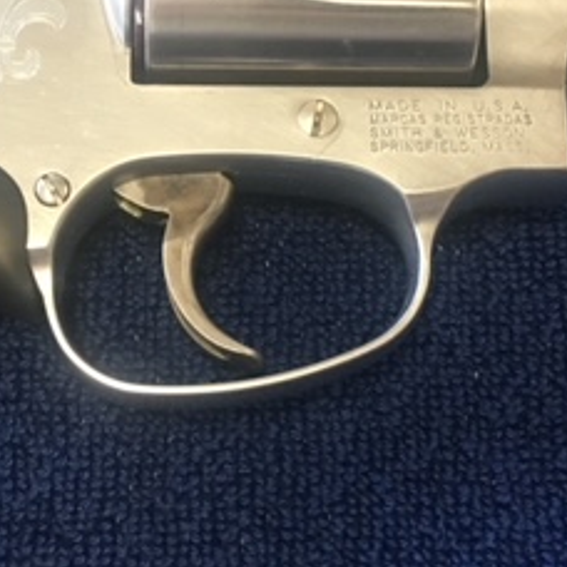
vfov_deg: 24.0
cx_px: 164
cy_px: 264
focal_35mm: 72
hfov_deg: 23.8
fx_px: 1334
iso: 64
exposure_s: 1/15
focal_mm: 4.15
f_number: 2.2
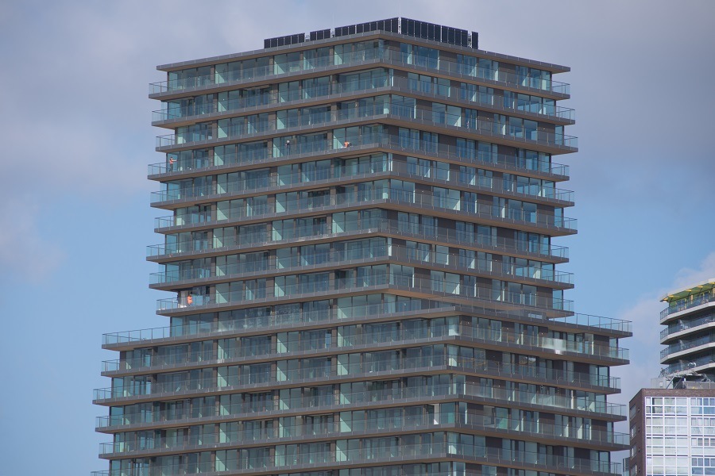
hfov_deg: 9.1
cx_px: 358
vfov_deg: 6.1
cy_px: 238
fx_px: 4468
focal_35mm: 225
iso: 125
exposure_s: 1/500
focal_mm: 150
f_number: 6.3
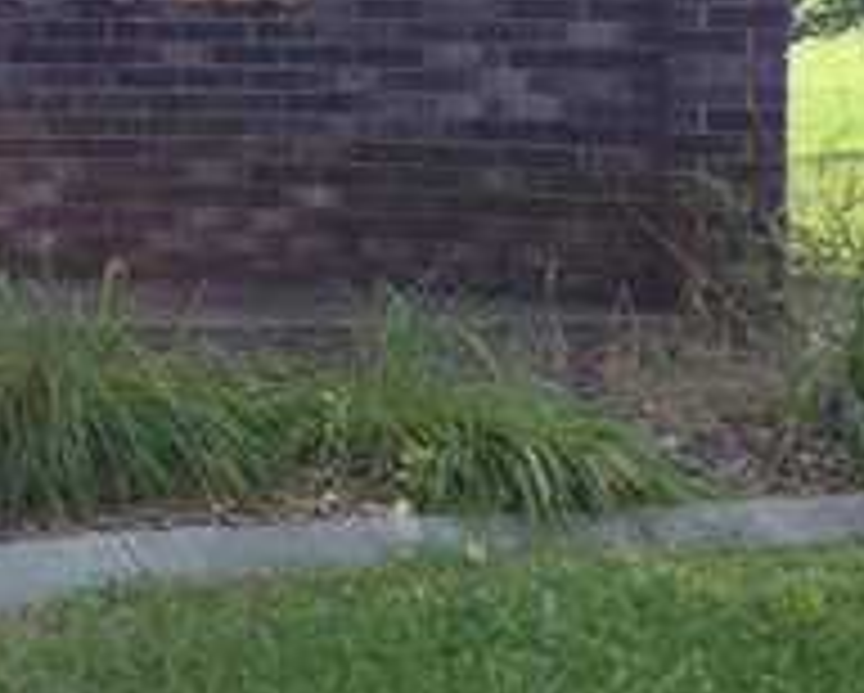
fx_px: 1920
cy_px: 27
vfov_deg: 19.9
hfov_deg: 24.0
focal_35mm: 75
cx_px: -45
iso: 50
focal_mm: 4.12
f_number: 2.4
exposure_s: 1/417
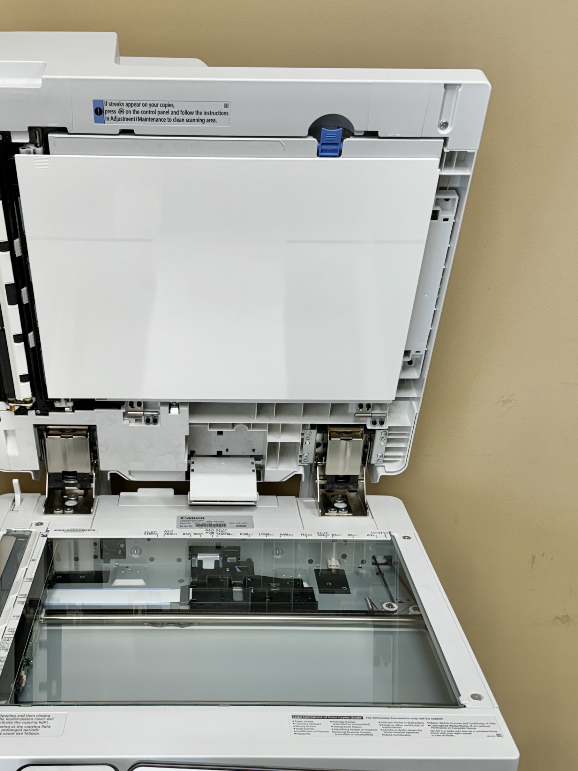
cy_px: 459
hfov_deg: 42.4
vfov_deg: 55.0
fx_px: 735
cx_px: 199
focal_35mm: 33
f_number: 1.78
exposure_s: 1/120
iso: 80
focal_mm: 6.86
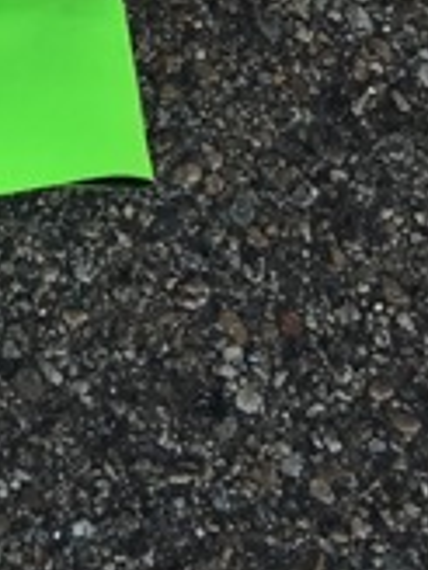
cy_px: -1415
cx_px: -564
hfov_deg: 6.3
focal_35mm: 227
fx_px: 3742
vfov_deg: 7.2
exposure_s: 1/262
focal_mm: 4.15
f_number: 2.2
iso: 25
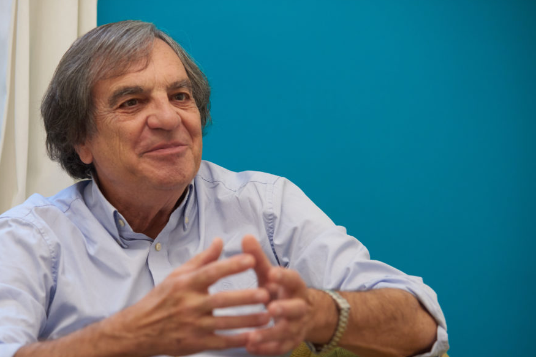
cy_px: 222
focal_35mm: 144
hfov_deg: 14.2
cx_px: 218
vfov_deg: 9.5
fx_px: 2143
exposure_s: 1/125
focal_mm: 105
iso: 1250
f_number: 2.8
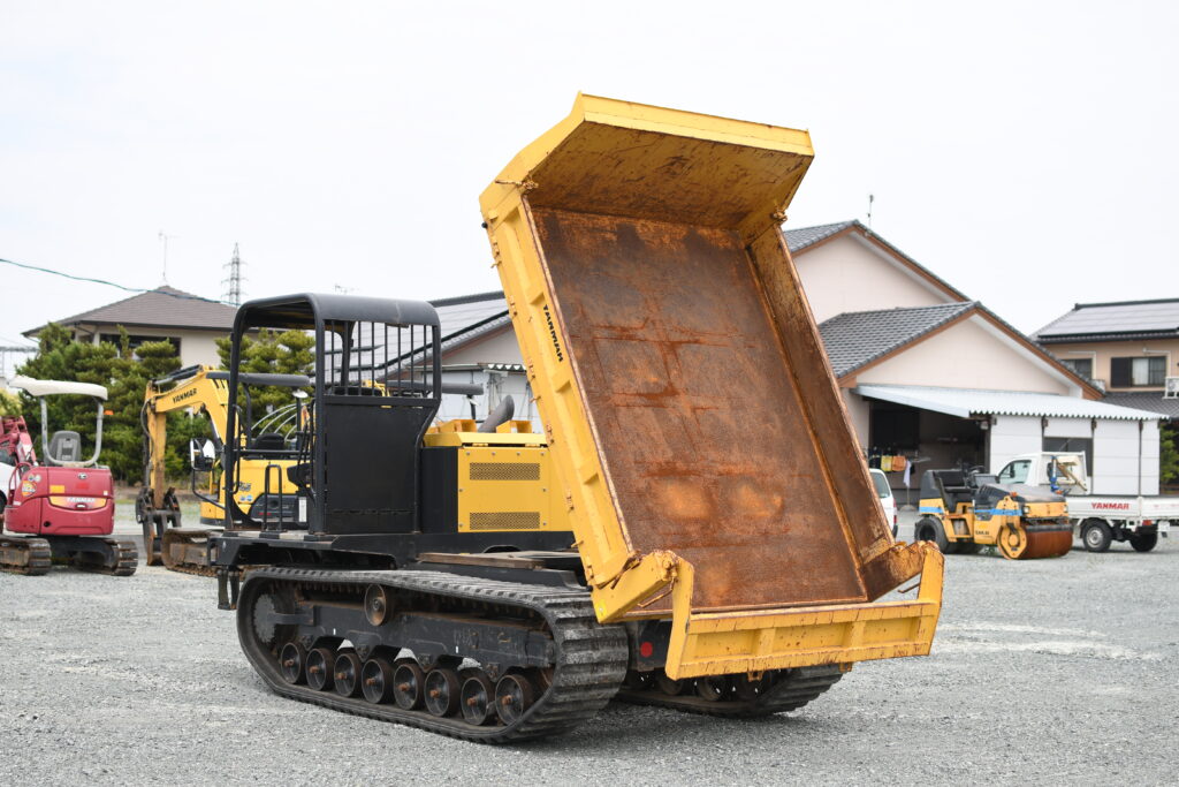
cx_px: 590
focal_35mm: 52
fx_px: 1719
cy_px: 394
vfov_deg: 25.8
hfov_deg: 37.8
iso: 100
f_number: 2.8
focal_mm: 35
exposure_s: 1/1250
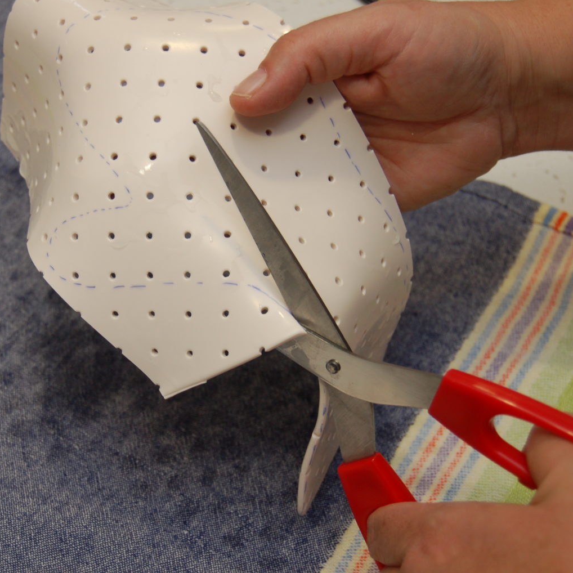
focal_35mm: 73
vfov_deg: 23.7
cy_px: 286
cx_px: 195
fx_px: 1367
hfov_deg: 23.6
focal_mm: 38
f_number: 4.8
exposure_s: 1/60
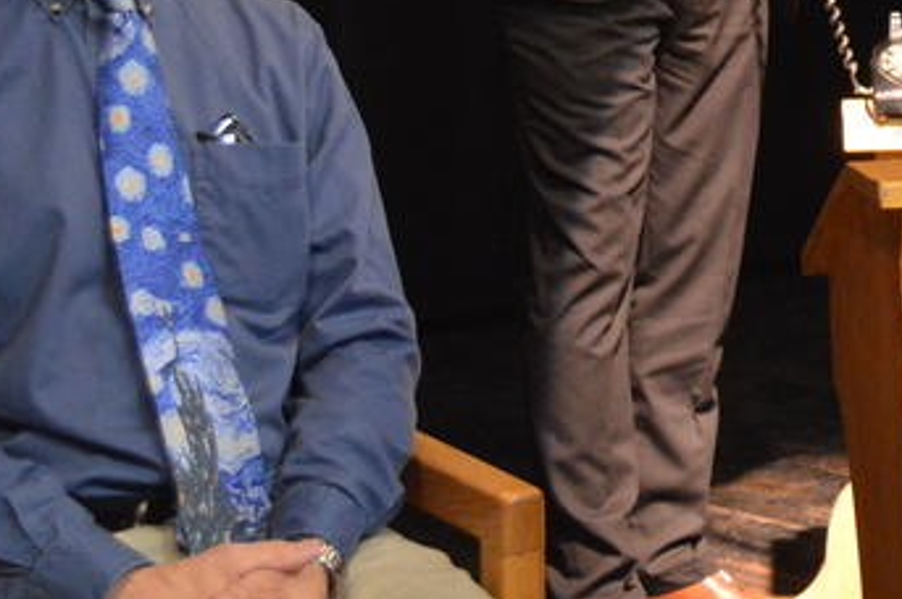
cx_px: 1249
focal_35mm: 126
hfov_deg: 15.3
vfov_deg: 10.8
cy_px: 21
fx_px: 3154
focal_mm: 24
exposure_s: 1/15
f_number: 4
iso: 1800
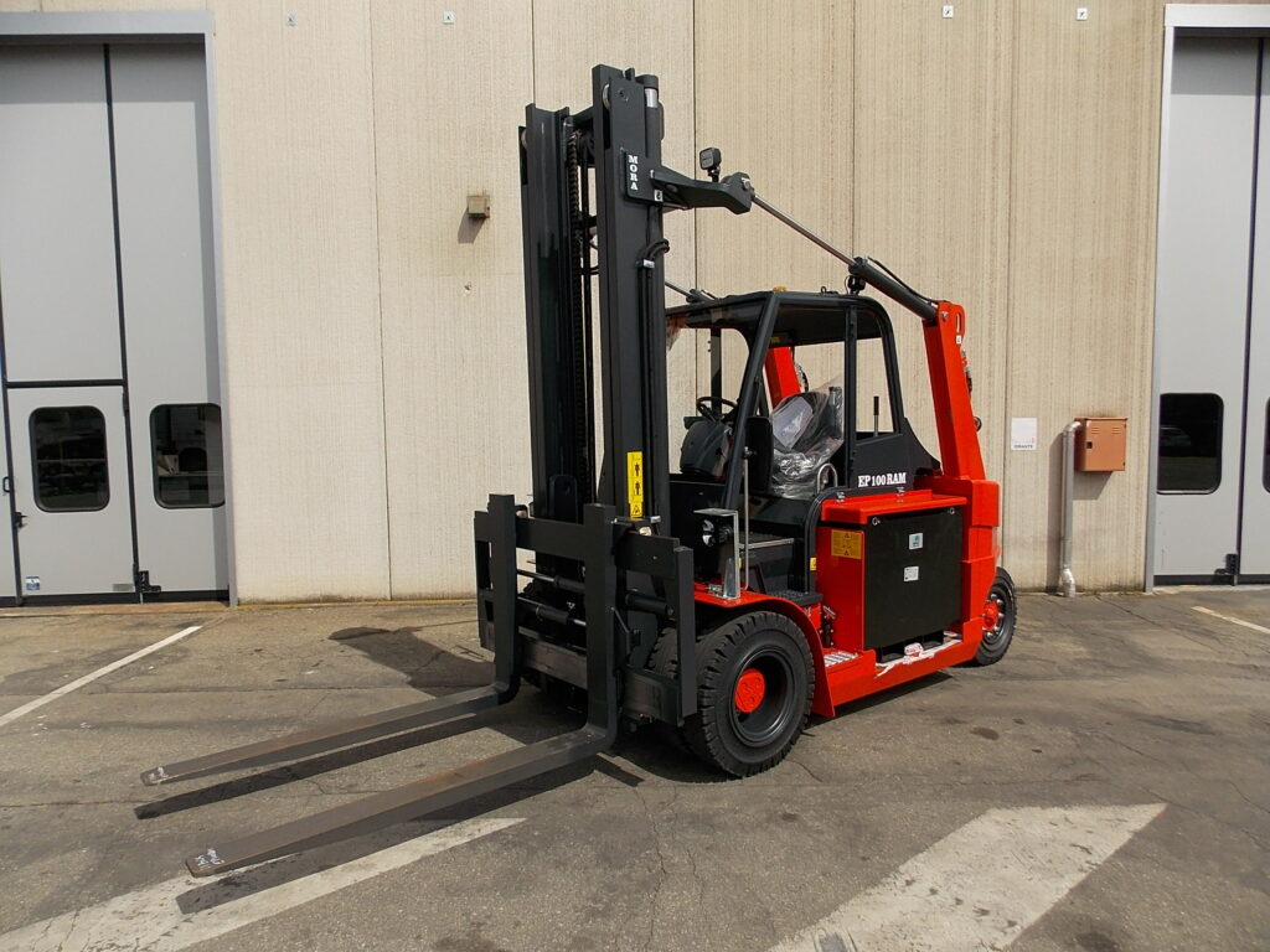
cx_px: 635
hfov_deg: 73.9
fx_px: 844
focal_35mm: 23
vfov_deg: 58.9
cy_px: 476
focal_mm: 4
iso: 80
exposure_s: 1/160
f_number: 9.9
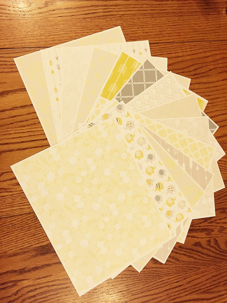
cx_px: 114
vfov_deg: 61.7
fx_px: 254
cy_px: 152
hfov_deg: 48.2
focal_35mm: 29
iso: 125
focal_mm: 4.15
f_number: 2.2
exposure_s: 1/30
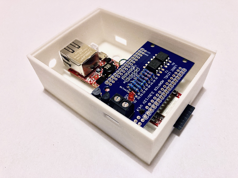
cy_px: 89
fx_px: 193
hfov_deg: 63.4
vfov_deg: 49.7
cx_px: 119
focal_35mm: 28
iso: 320
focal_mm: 3.99
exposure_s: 1/25
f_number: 1.8
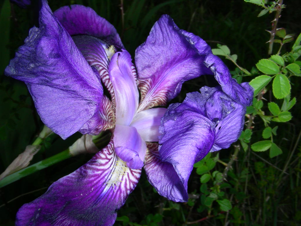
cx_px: 150
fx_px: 330
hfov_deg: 49.0
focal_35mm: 38
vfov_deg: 37.7
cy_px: 113
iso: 50
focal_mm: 6.3
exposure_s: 1/60.1
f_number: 6.8
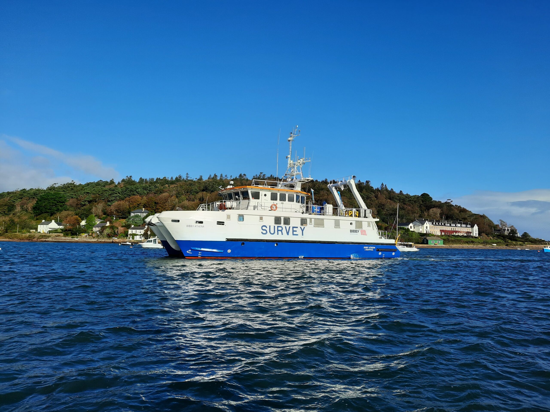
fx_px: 397
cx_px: 275
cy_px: 206
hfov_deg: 69.4
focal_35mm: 25
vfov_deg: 54.9
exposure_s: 1/1534
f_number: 2
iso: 32
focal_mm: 4.6
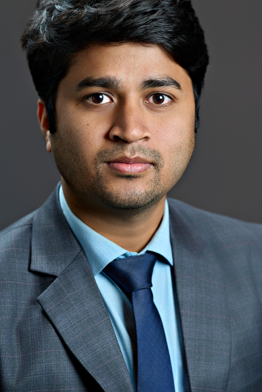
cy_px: 187
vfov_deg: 14.3
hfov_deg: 9.5
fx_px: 1572
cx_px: 108
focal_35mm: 144
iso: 125
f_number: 3.5
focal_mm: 105
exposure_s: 1/100
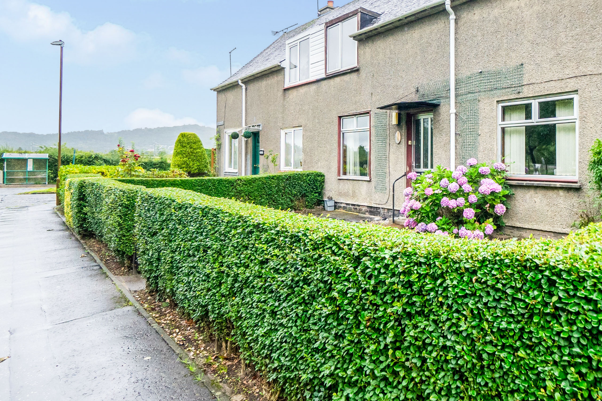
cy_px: 141
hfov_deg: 71.4
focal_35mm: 23
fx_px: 385
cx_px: 445
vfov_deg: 54.2
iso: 1000
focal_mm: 10
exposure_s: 1/500
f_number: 6.3
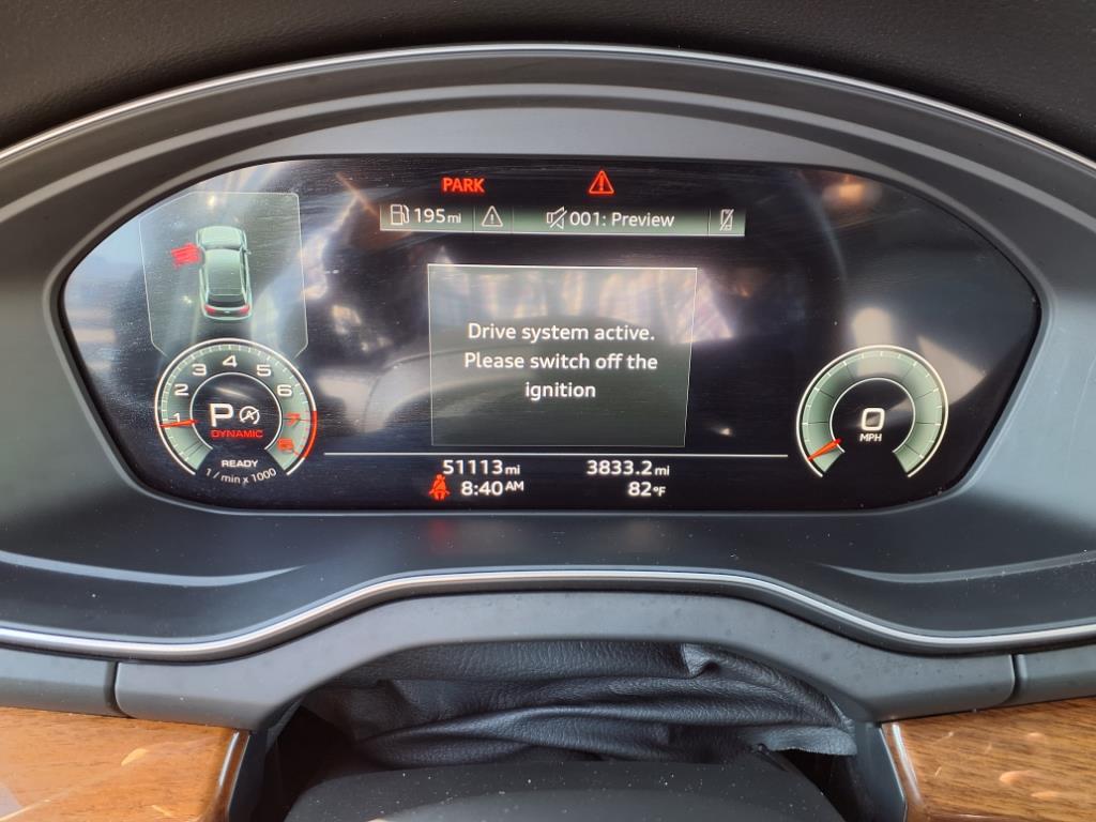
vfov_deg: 51.4
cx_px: 548
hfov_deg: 65.3
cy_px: 411
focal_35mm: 27
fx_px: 855
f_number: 1.9
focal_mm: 3.58
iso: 64
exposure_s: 1/40
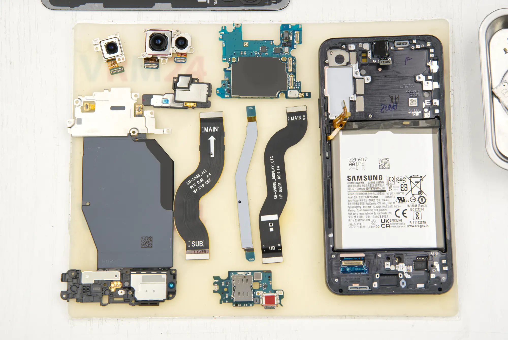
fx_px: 1059
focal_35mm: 75
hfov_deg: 27.0
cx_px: 254
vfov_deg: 18.2
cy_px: 170
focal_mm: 75
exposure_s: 1/15
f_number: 9
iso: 100
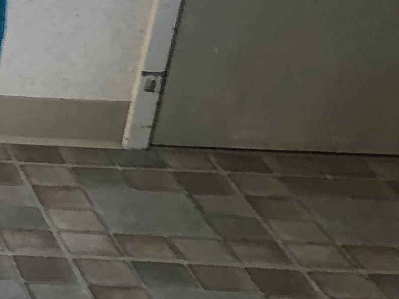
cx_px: -570
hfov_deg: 11.4
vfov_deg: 10.4
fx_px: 1637
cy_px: 241
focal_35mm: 142
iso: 100
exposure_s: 1/60
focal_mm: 4
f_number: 1.8
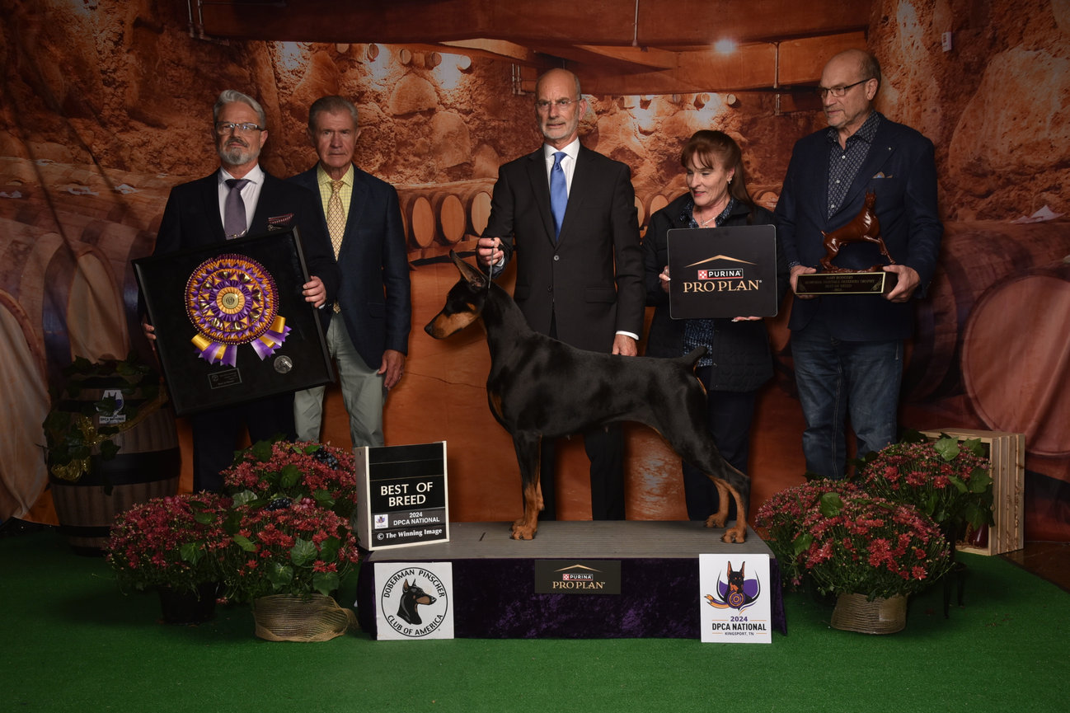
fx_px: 1189
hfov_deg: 48.5
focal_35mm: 40
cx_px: 535
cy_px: 356
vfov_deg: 33.4
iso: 280
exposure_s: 1/125
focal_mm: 40
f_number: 11
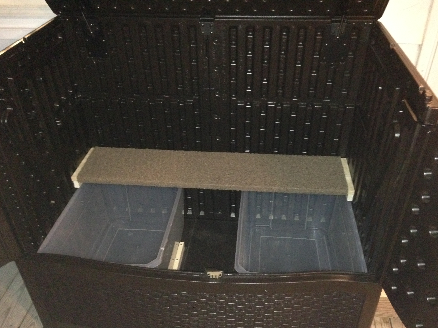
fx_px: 430
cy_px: 169
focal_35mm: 34
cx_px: 224
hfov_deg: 54.0
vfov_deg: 41.8
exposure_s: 1/16
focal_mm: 4.12
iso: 800
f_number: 2.4
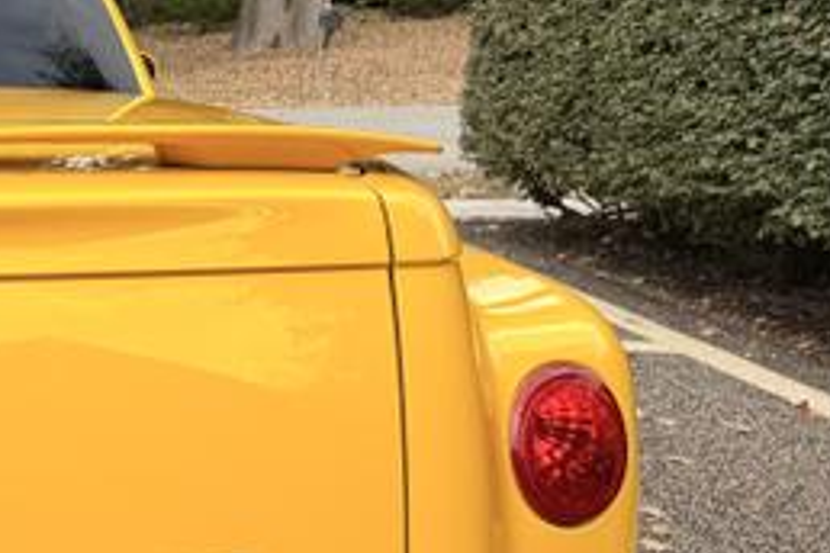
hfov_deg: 28.1
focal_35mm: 62
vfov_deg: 21.7
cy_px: 408
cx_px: -180
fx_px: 1429
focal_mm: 6.76
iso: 80
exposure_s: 1/2907
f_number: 1.78
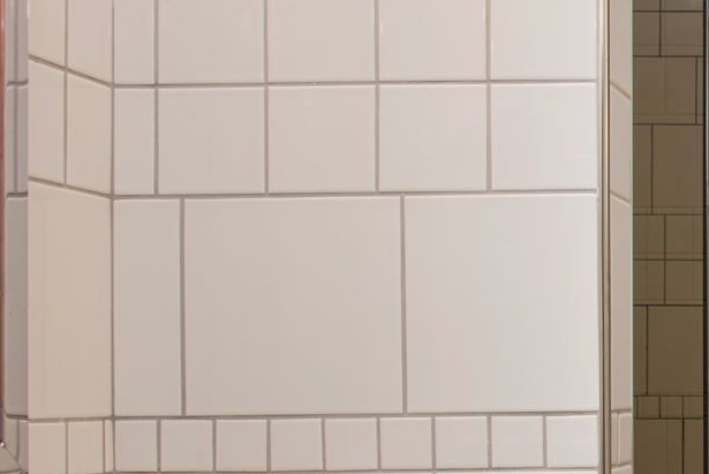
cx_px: 998
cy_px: 381
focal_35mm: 65
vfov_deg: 20.7
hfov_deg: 25.2
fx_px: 1281
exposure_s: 1/3
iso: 64
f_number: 9
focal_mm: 20
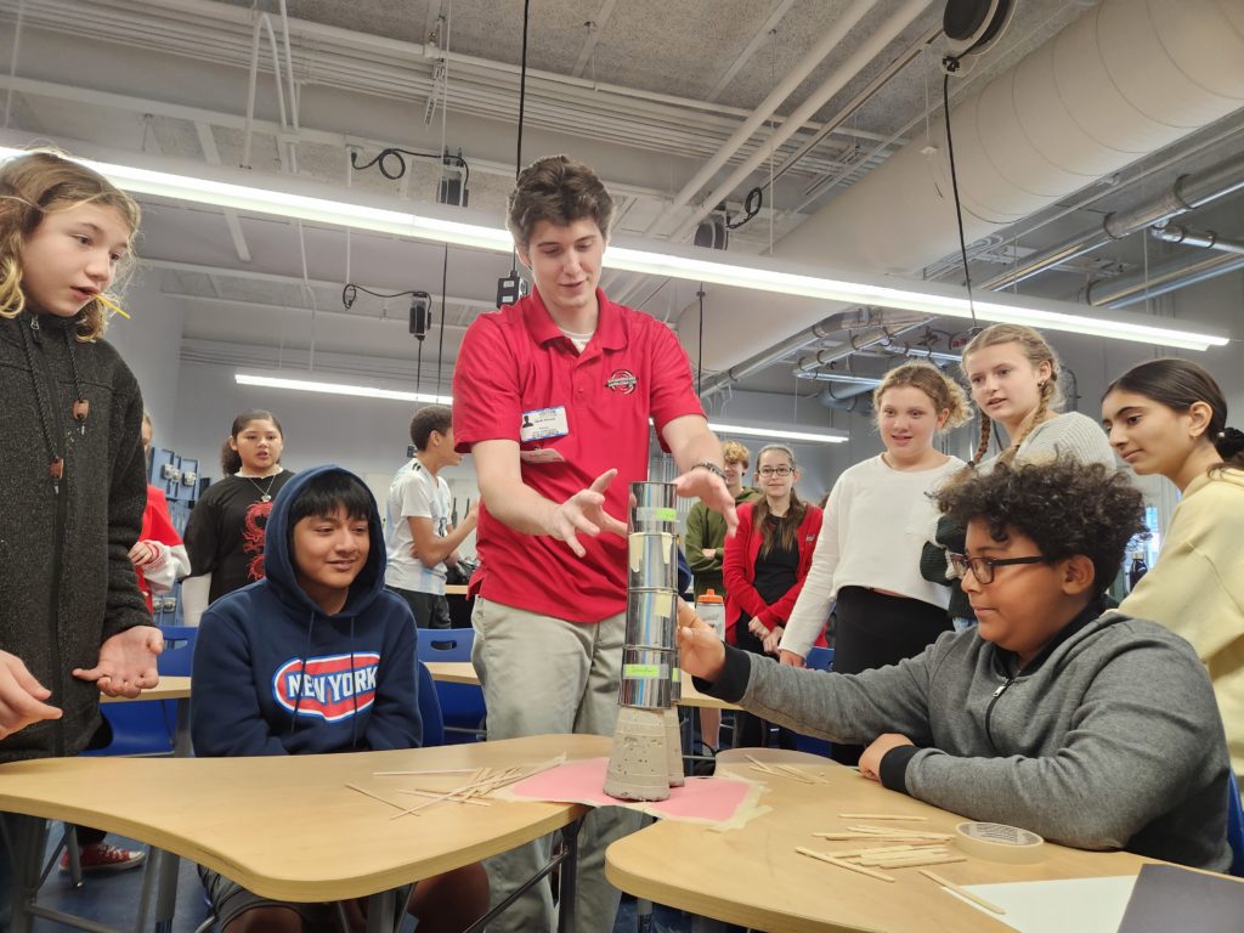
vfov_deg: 58.9
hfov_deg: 73.9
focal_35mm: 23
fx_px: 827
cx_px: 622
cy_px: 466
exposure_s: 1/120
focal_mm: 5.4
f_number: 1.8
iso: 200
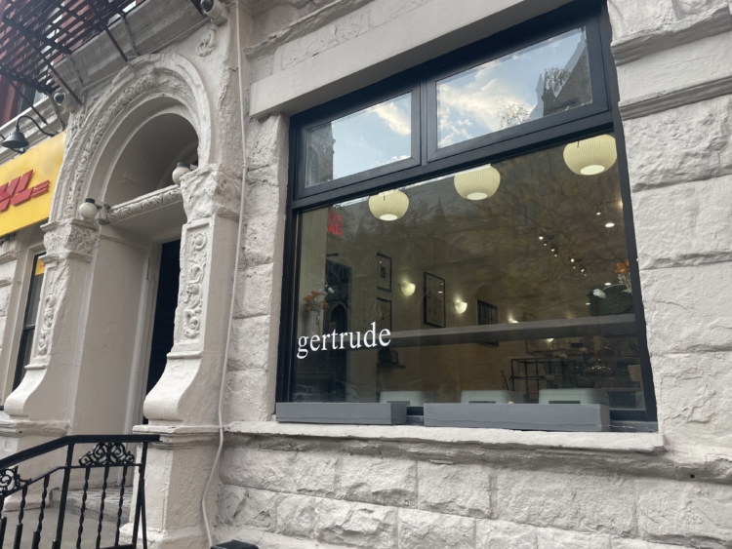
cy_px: 274
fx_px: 550
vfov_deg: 53.1
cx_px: 366
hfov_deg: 67.3
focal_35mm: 26
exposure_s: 1/237
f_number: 1.6
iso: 32
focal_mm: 4.2
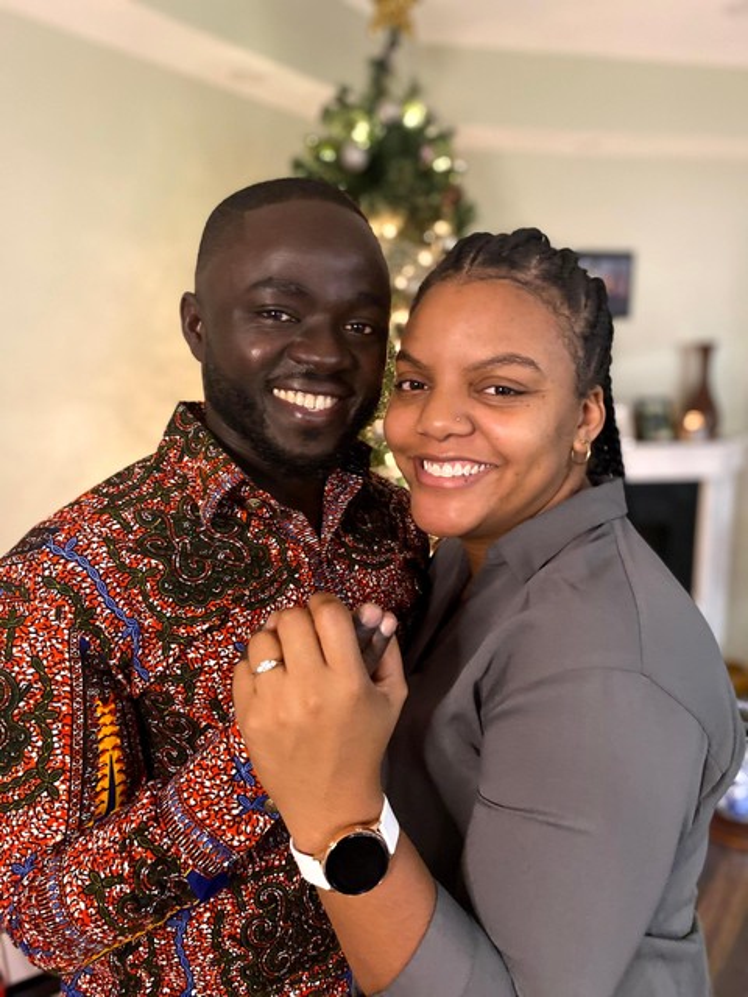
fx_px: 749
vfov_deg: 67.3
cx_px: 374
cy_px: 498
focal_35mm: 26
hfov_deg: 53.1
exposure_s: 1/30
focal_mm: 4.25
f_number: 1.8
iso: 800
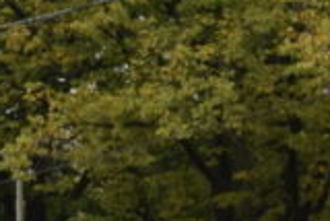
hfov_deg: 4.2
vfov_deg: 2.8
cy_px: 698
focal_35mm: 476
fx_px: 4367
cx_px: -614
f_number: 14
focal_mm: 40
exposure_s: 1/80
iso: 400
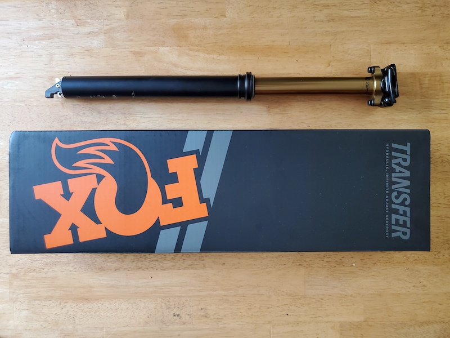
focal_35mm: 26
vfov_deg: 53.1
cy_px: 169
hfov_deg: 67.3
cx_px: 225
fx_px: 338
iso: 400
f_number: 1.5
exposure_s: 1/40
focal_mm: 4.3
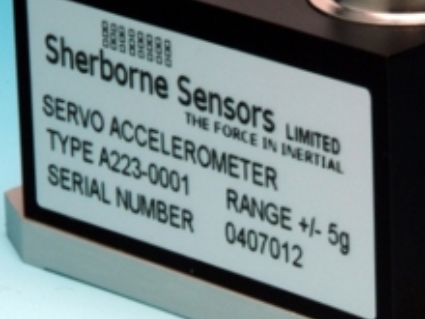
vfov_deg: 3.3
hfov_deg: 4.4
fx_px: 5493
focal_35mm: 447
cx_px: 321
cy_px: 121
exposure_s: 1/125
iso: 200
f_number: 27
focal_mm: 105
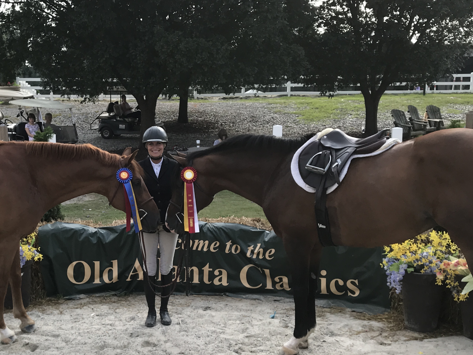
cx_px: 125
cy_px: 217
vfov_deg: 29.0
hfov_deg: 37.4
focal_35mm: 50
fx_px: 683
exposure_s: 1/825
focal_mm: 3.99
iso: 20
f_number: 1.8
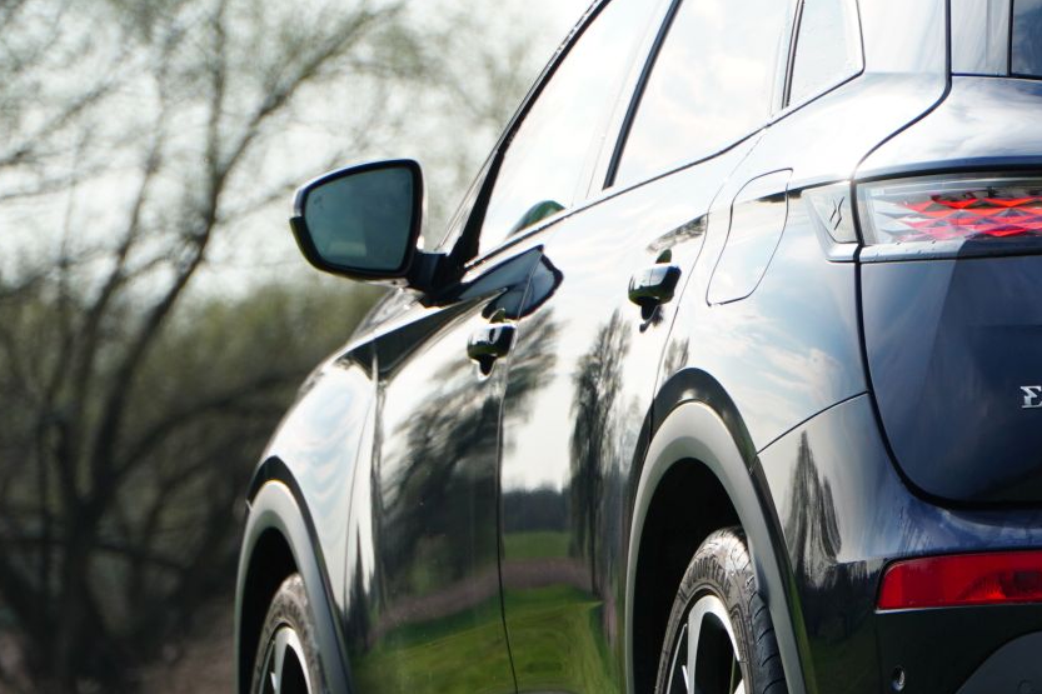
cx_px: 1216
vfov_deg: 4.2
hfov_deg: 6.3
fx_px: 9376
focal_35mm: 324
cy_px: 490
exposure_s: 1/640
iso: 160
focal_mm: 90
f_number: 4
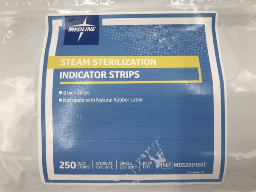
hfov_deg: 63.4
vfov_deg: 49.7
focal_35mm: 28
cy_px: 96
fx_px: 207
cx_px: 128
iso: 20
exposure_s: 1/139
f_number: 1.8
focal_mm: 3.99
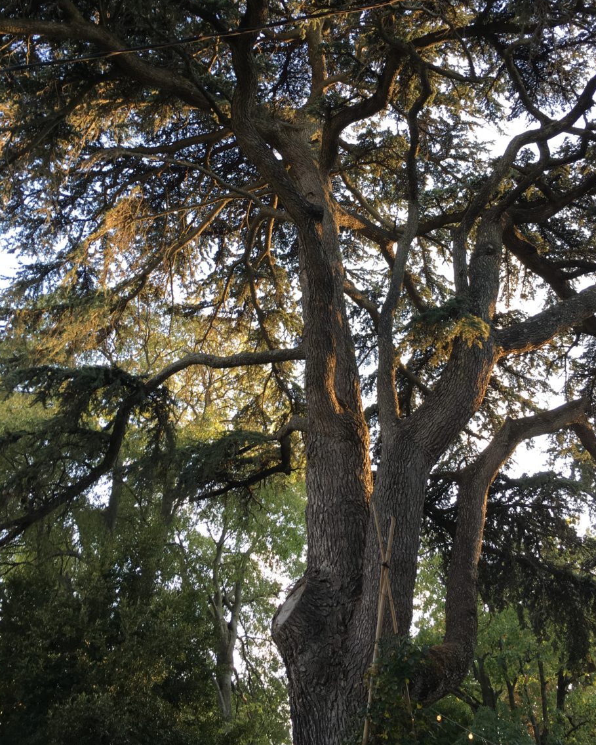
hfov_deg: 43.3
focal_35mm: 34
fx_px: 750
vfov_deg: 52.6
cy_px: 314
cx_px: 330
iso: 32
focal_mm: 4.15
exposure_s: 1/100
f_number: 2.2
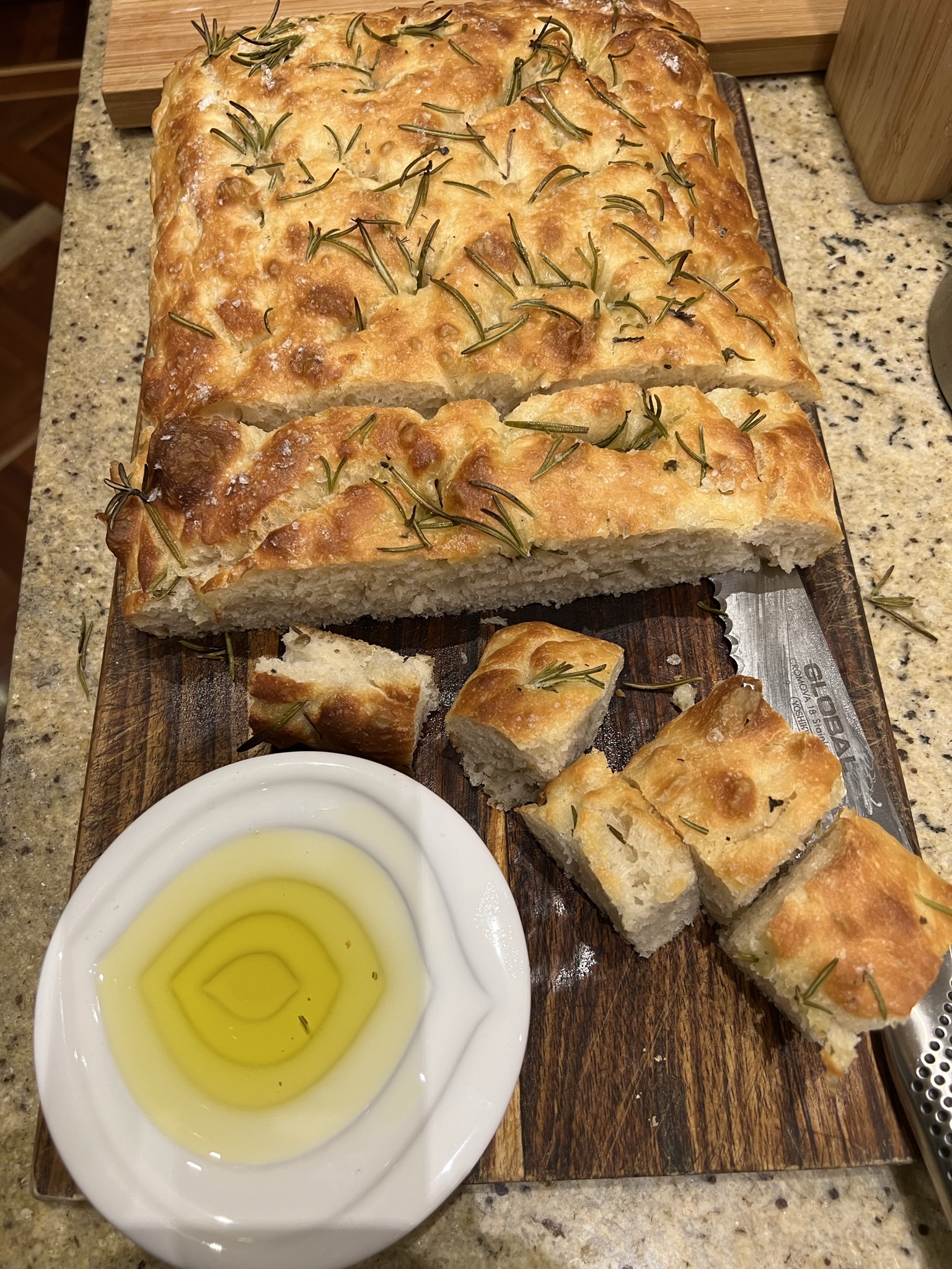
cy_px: 634
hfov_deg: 53.1
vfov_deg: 67.3
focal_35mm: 26
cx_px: 476
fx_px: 953
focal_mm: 5.7
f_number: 1.5
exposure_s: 1/50
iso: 100
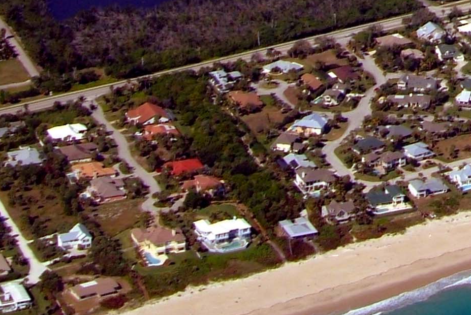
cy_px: -280
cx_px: 981
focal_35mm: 202
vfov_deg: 6.6
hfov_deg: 9.4
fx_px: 2645
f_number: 13
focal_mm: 29
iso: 400
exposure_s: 1/500
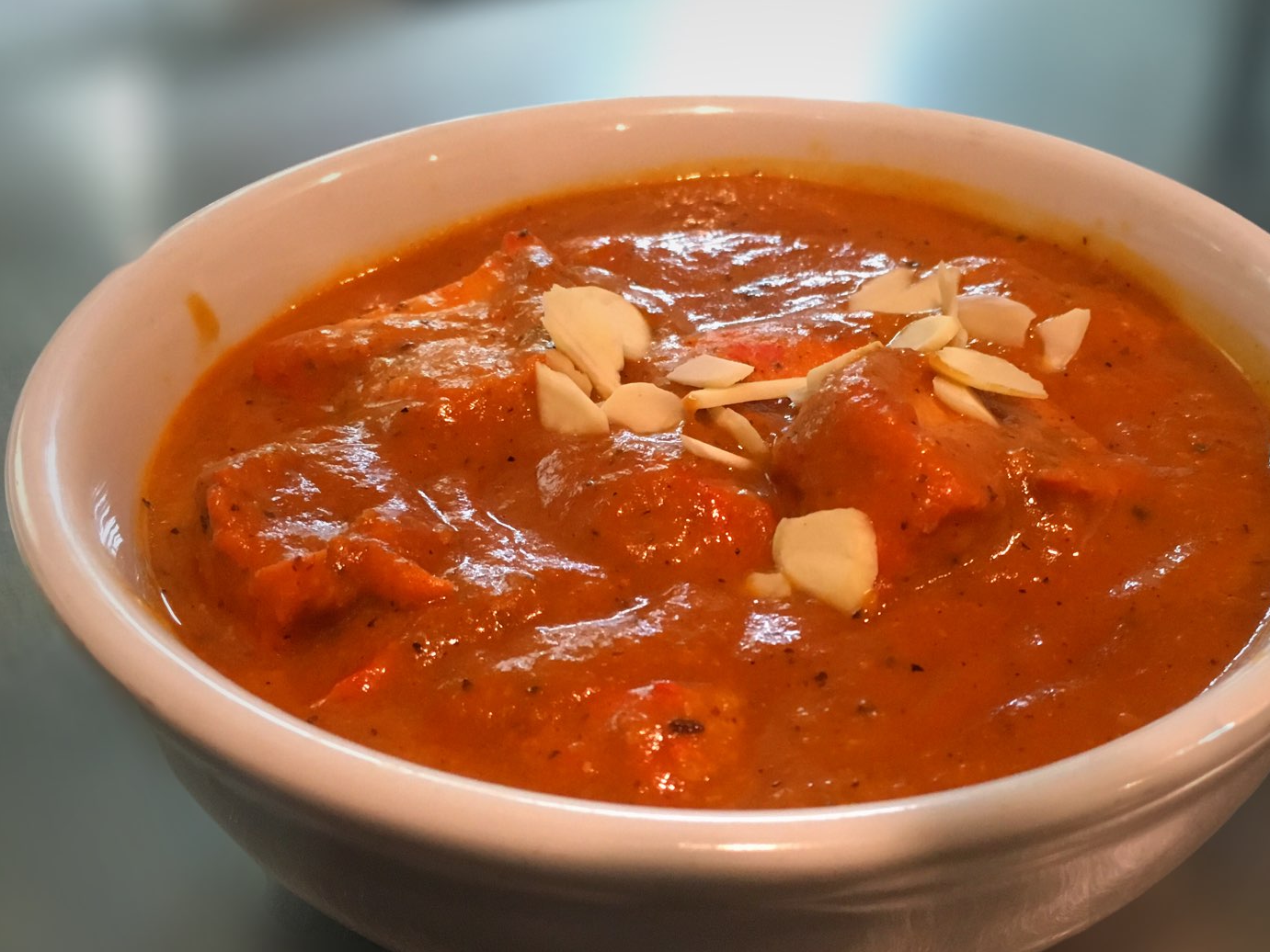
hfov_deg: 43.6
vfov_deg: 33.4
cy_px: 616
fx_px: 1578
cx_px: 777
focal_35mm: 43
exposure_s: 1/15
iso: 200
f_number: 2.2
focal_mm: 4.15
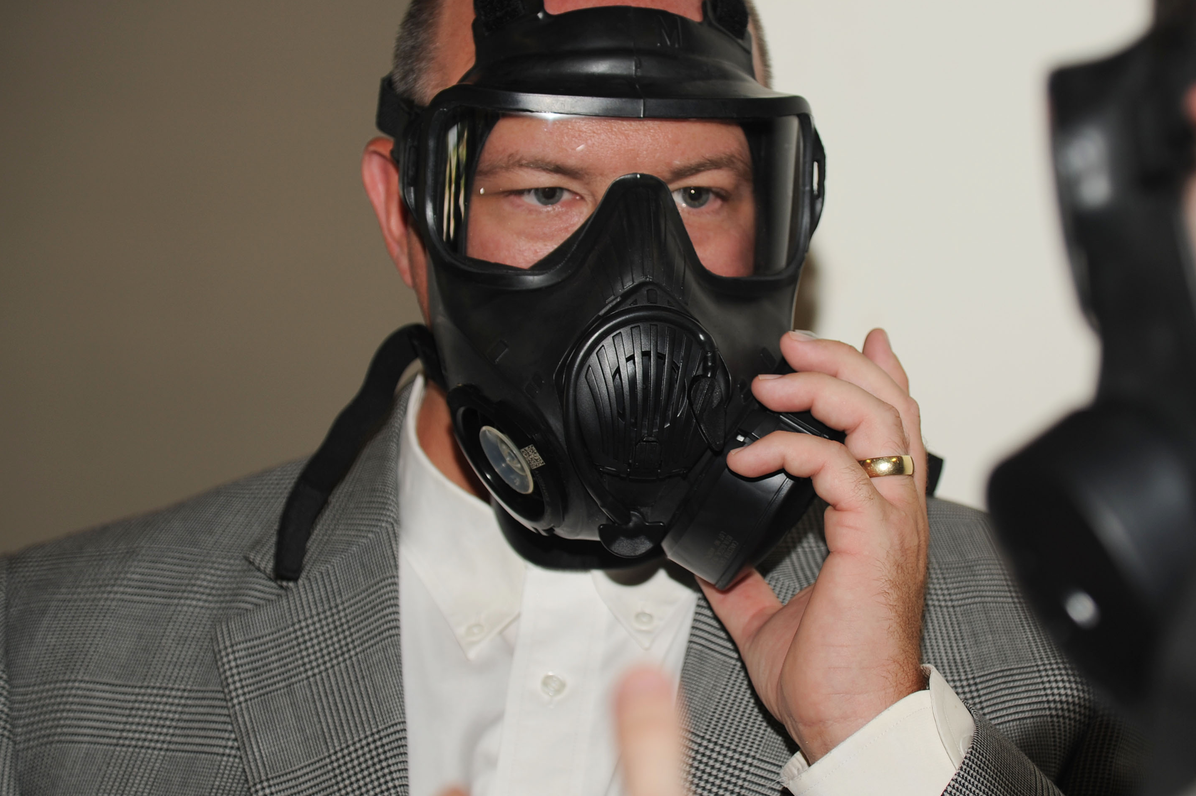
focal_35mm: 179
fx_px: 5943
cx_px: 740
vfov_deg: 7.7
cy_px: 421
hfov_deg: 11.5
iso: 160
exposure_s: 1/200
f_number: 4
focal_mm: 120
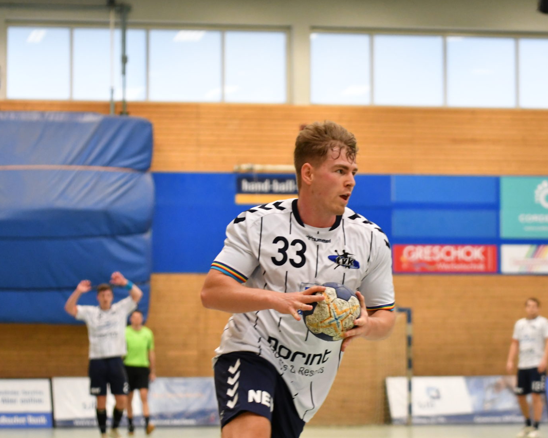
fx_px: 2368
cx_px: 213
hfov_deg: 13.2
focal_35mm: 146
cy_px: 247
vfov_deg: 10.6
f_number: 2.8
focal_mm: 70
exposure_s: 1/500
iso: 2500
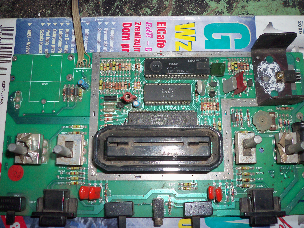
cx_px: 152
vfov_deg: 41.8
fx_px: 299
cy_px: 114
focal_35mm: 34
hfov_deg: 54.0
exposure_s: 1/30
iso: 100
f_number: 2.9
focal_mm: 5.7
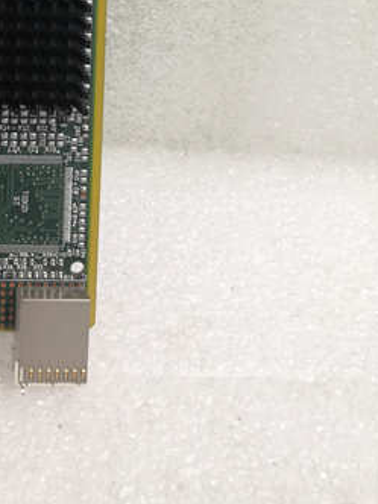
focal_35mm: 65
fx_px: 946
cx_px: -71
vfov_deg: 26.9
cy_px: -77
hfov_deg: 21.1
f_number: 1.8
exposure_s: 1/33.3
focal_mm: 3.95
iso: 160
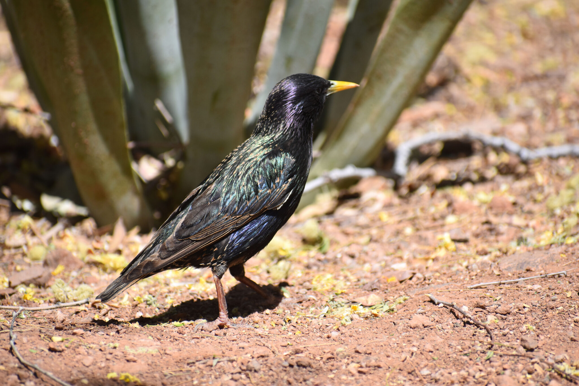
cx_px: 290
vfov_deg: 3.5
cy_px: 193
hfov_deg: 5.3
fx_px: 6272
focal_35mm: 390
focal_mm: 260
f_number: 6
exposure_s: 1/1600
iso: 400
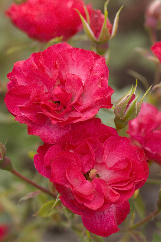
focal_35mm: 158
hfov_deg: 8.7
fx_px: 1059
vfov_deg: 13.1
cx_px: 80
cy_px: 121
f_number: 7.1
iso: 400
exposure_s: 1/250
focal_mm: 105
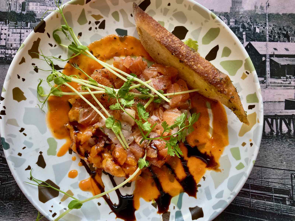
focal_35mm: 26
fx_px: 222
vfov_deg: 53.1
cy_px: 110
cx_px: 148
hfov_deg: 67.3
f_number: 1.8
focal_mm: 4.25
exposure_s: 1/100
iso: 50
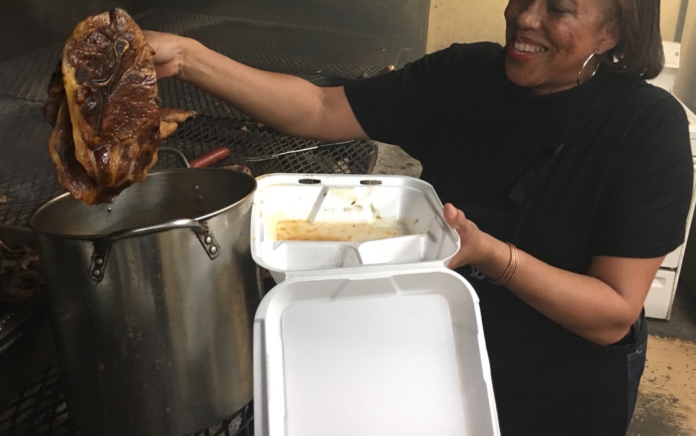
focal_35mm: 37
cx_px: 364
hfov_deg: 52.7
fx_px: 702
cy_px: 123
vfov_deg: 33.9
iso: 100
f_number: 2.2
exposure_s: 1/15
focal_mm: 4.15
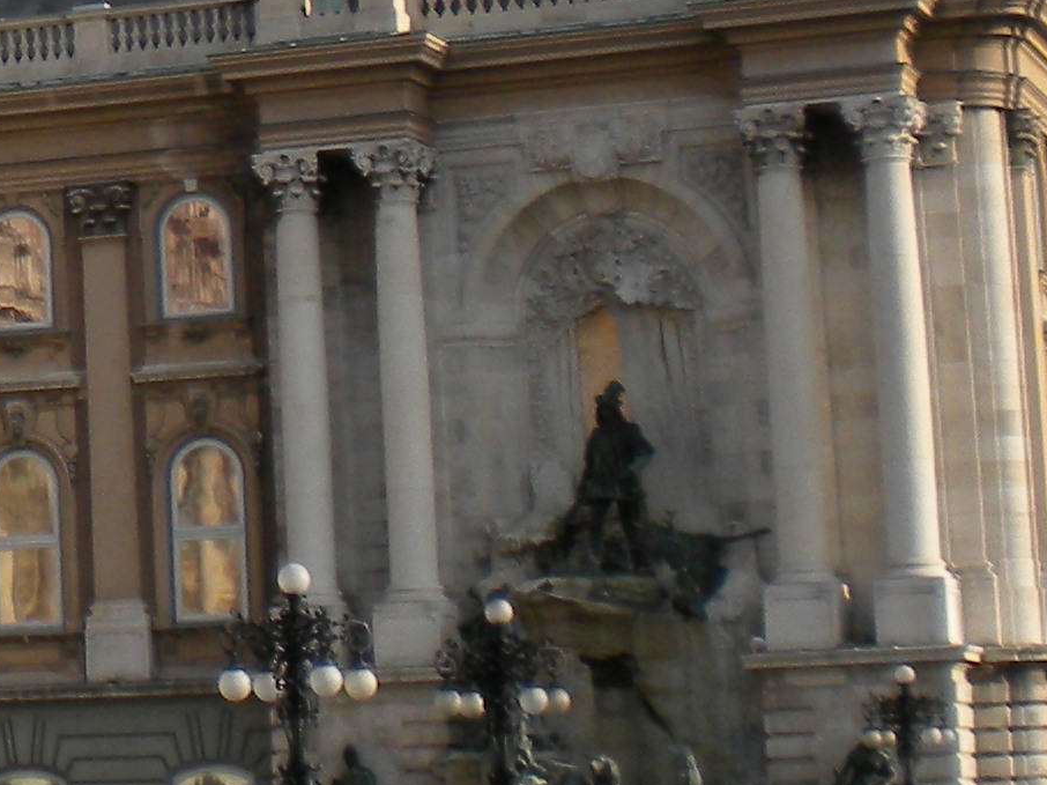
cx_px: -608
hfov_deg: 13.1
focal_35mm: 141
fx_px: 4264
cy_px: 42
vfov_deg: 10.4
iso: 80
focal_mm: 6.3
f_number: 4.6
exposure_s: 1/365
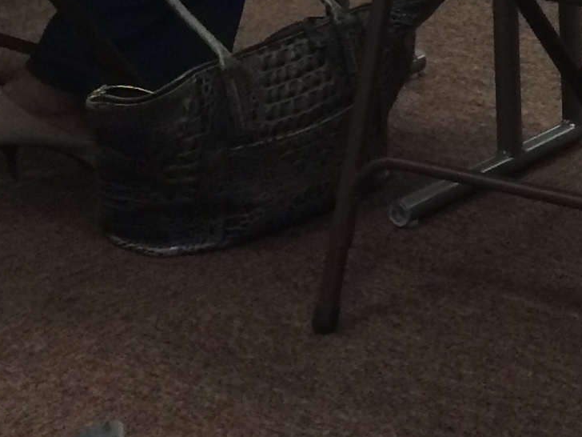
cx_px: 1065
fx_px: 2186
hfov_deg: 13.5
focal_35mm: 130
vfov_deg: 10.3
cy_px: -512
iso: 50
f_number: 2.2
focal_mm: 4.15
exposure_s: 1/30
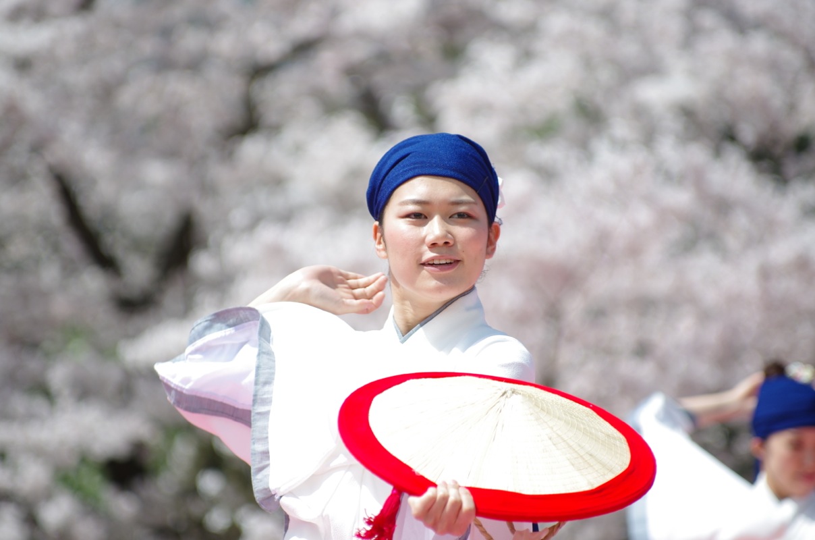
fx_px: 4563
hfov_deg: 10.2
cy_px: 270
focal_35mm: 202
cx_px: 408
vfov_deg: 6.8
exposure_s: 1/1250
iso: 100
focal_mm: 135
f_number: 2.8
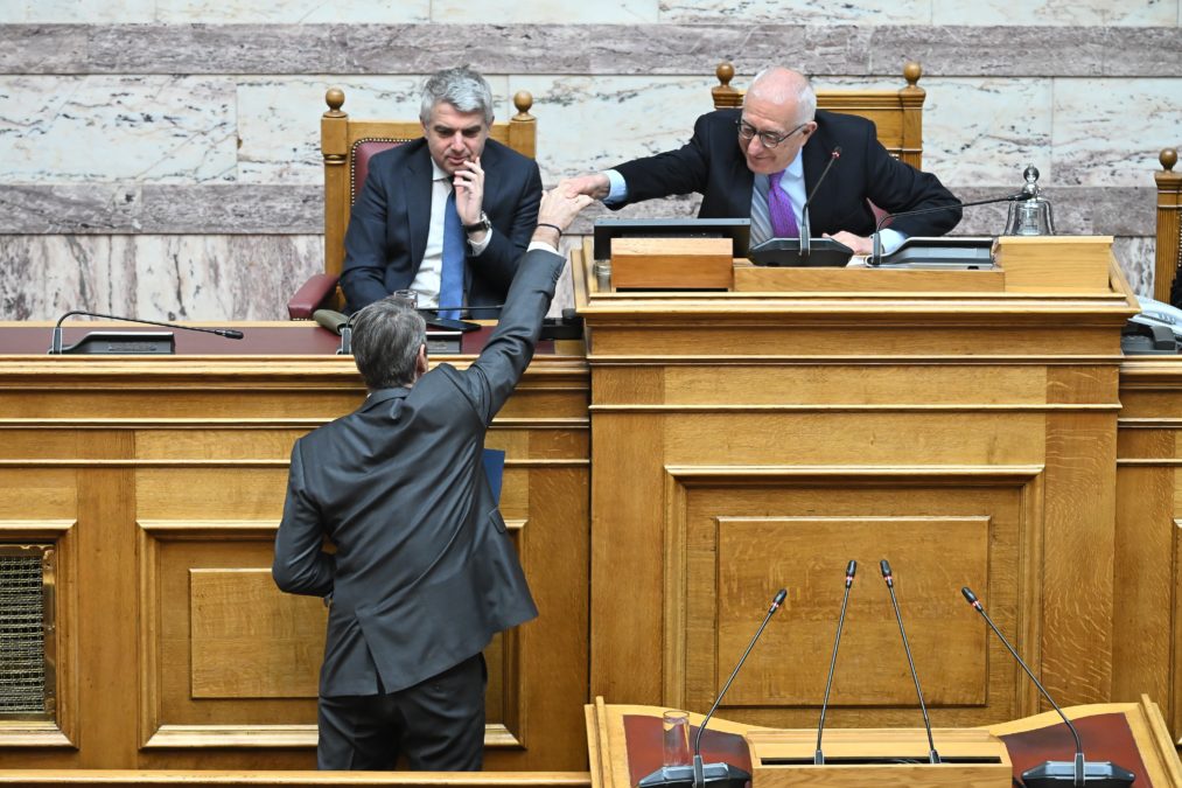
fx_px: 6565
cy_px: 394
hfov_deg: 10.3
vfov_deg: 6.9
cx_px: 591
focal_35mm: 200
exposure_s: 1/250
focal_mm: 200
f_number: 5.6
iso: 4500
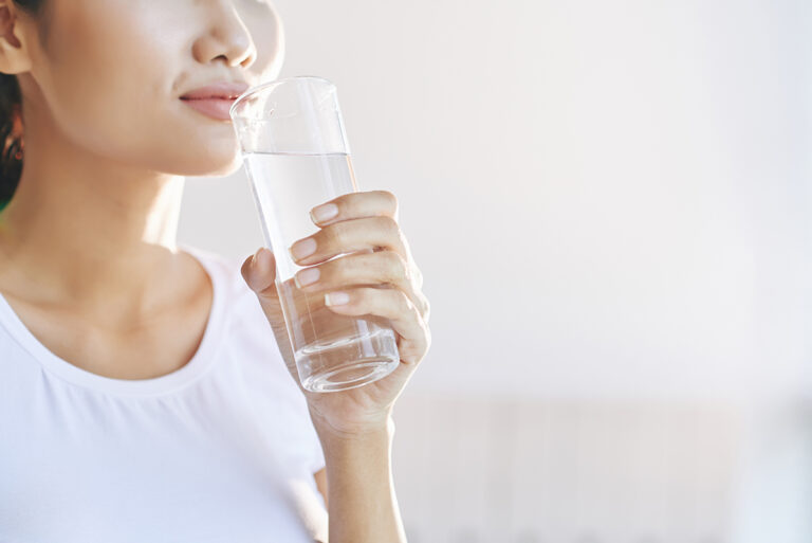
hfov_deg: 23.9
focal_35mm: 85
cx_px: 406
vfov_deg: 16.1
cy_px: 272
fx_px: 1918
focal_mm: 85
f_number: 3.3
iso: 280
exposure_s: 1/250
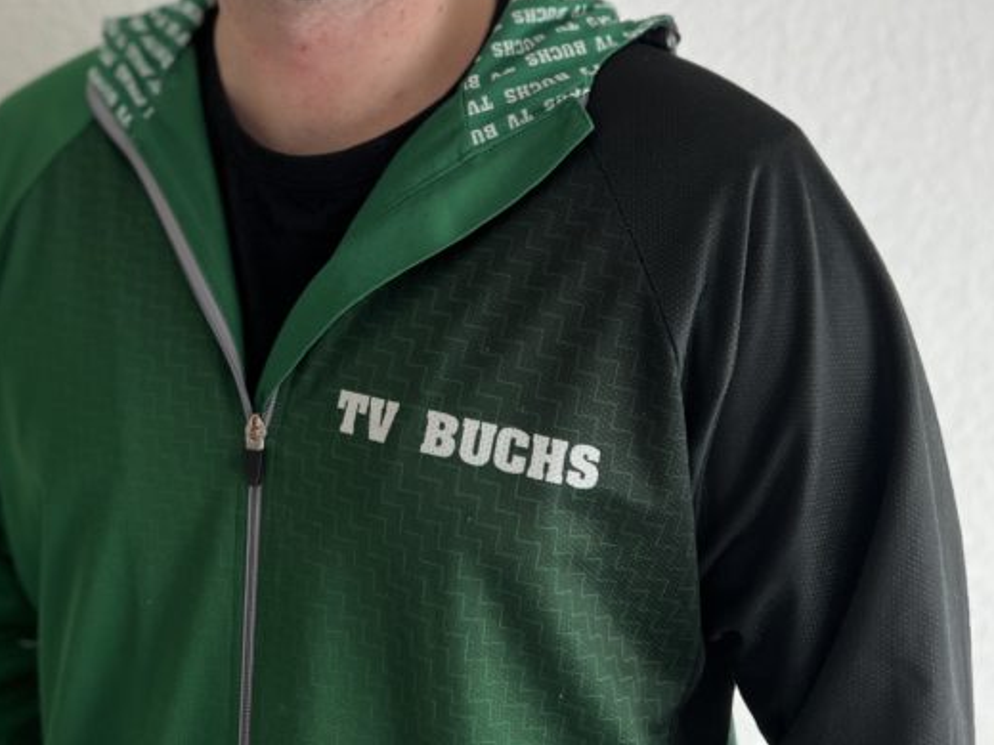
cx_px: 285
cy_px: 45
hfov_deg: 38.2
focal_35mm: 49
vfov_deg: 28.3
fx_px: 1407
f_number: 1.5
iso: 40
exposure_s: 1/151
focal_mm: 5.7
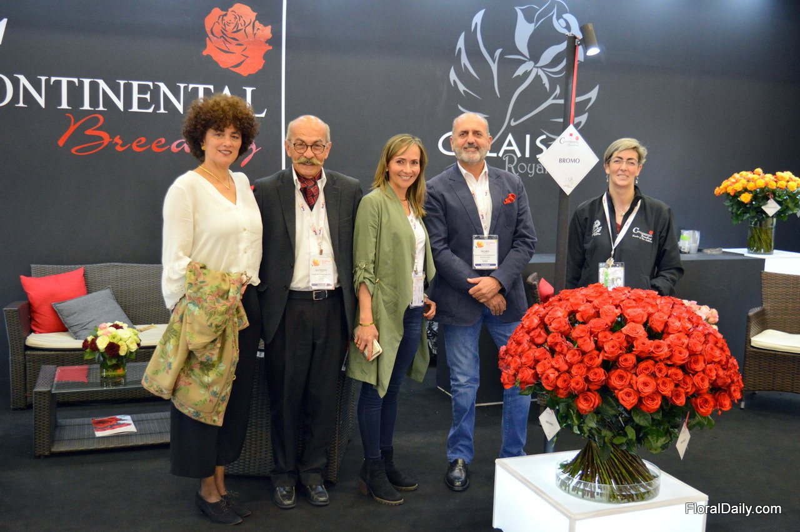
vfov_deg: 36.8
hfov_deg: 53.2
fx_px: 799
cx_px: 400
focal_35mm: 36
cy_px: 266
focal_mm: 24
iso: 1600
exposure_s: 1/60
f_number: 4
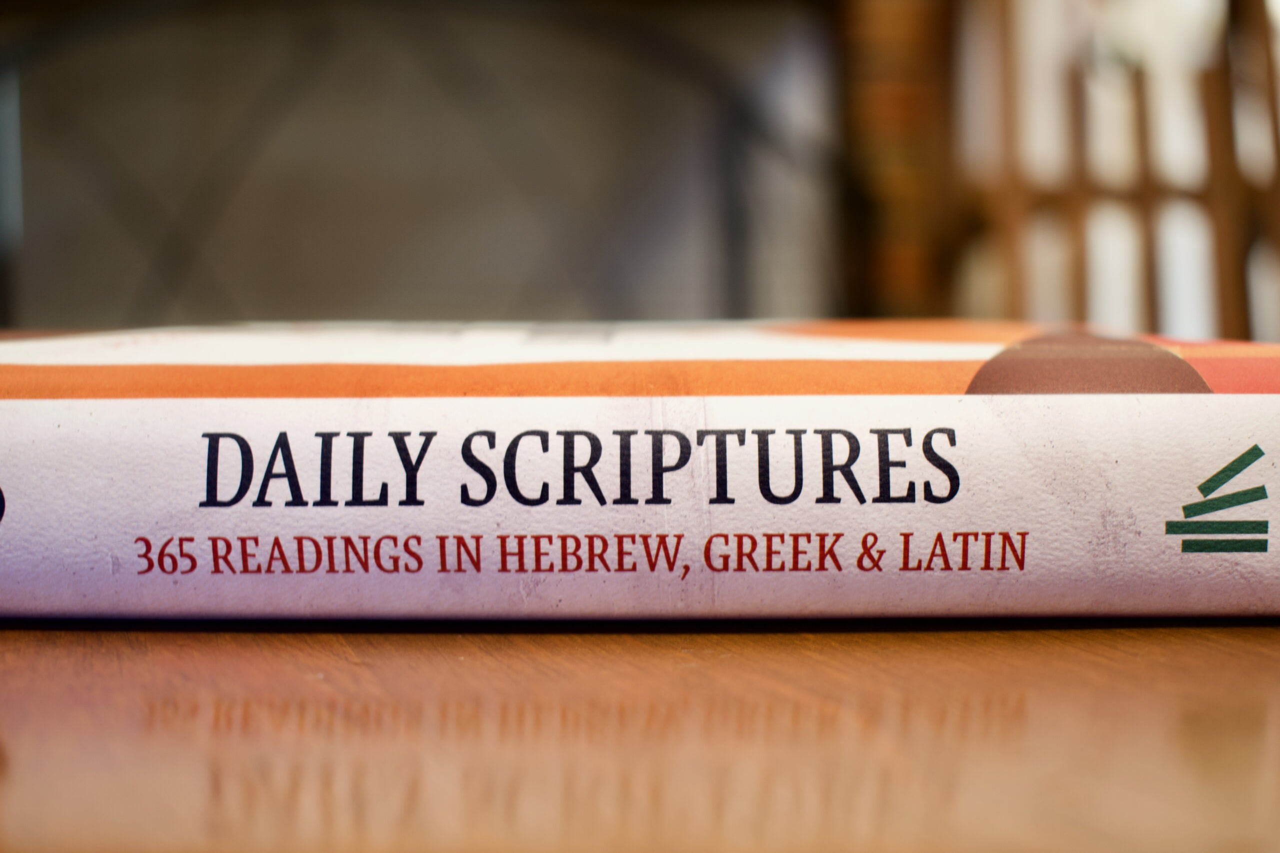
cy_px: 426
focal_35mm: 51
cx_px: 640
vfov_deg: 26.5
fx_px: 1813
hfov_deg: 38.9
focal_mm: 34
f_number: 4.5
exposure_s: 1/1.3
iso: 100
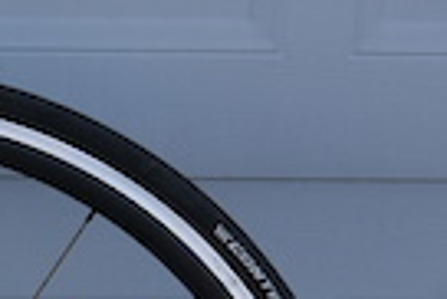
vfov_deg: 4.4
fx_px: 3866
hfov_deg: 6.1
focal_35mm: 311
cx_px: -861
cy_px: 334
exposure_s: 1/80
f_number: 8
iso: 160
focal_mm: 35
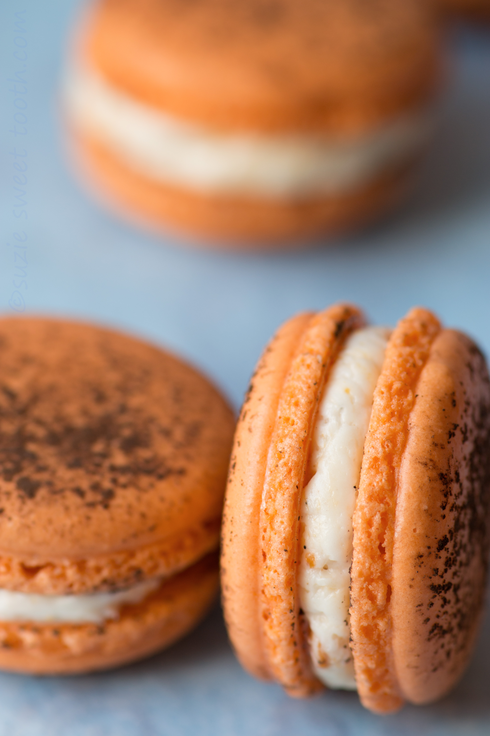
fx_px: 3215
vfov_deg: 13.0
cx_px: 245
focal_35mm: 158
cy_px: 368
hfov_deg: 8.7
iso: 100
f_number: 5.6
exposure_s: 1/40
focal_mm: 105
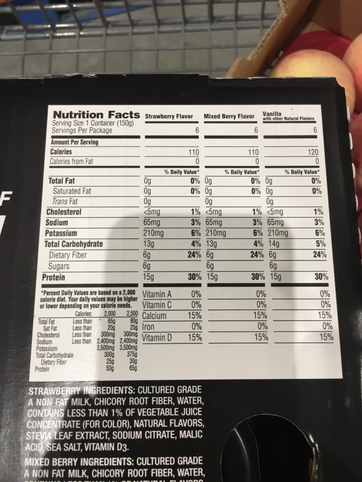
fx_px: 404
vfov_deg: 61.7
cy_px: 241
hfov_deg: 48.2
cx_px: 181
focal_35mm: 29
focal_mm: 4.15
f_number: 2.2
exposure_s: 1/30
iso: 50
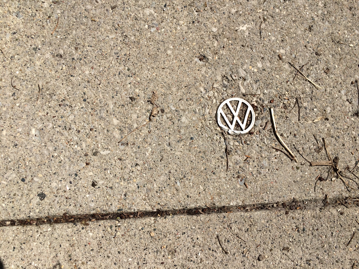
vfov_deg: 48.2
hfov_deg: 61.7
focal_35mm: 29
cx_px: 180
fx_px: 301
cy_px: 134
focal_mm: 4.15
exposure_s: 1/3731
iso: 32
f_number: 2.2
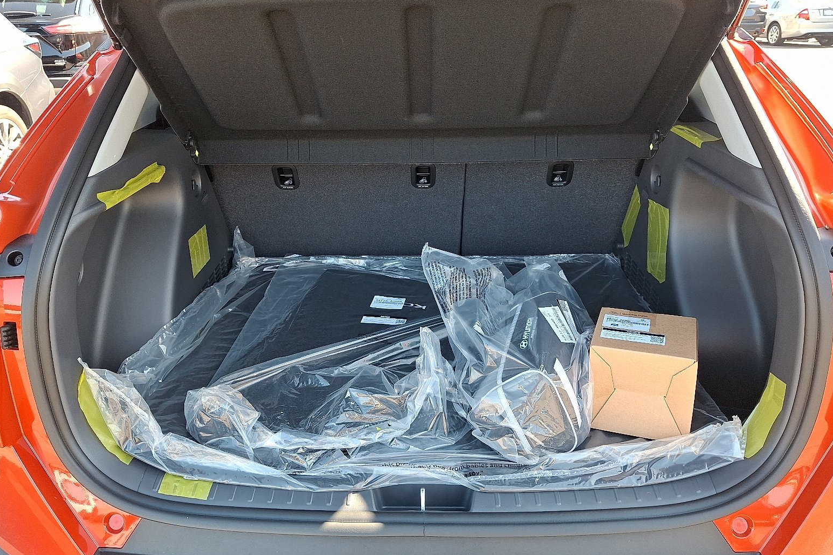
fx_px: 625
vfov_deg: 47.8
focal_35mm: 27
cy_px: 241
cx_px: 410
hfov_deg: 67.4
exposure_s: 1/100
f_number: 1.8
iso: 28
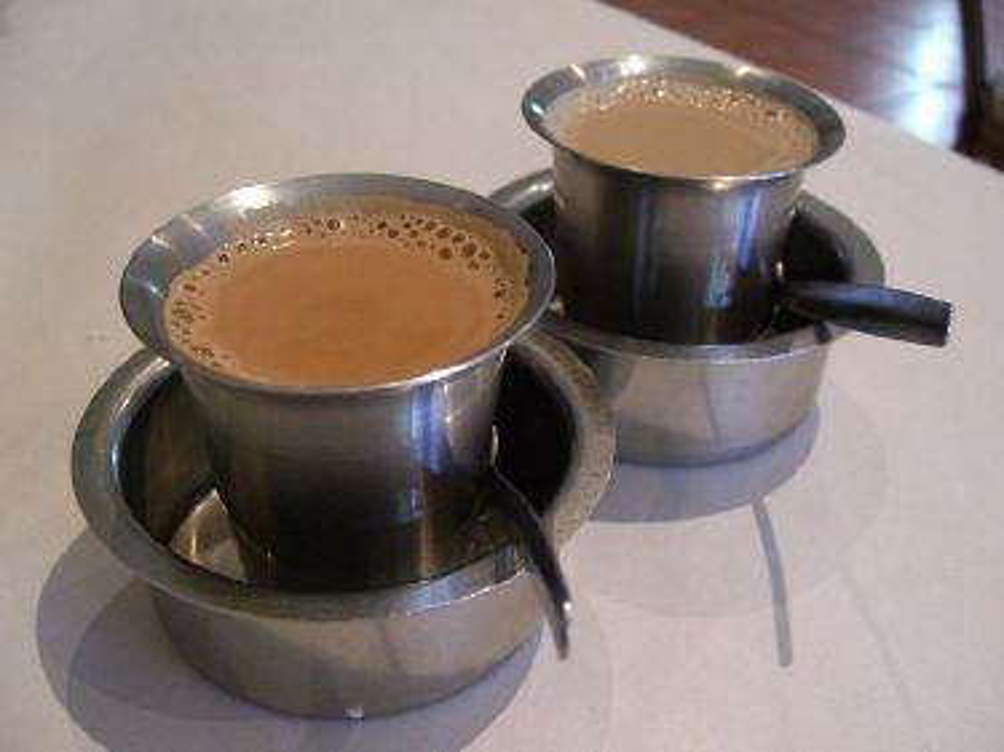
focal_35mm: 38
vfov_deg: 37.7
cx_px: 502
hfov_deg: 49.0
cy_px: 376
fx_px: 1102
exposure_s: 1/40
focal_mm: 7.9
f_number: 2.8
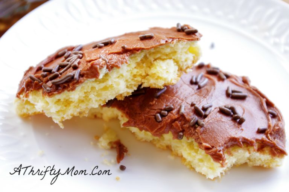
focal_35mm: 72
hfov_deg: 28.1
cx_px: 144
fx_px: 577
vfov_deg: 18.9
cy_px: 96
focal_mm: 47.5
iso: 400
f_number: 5.6
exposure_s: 1/40
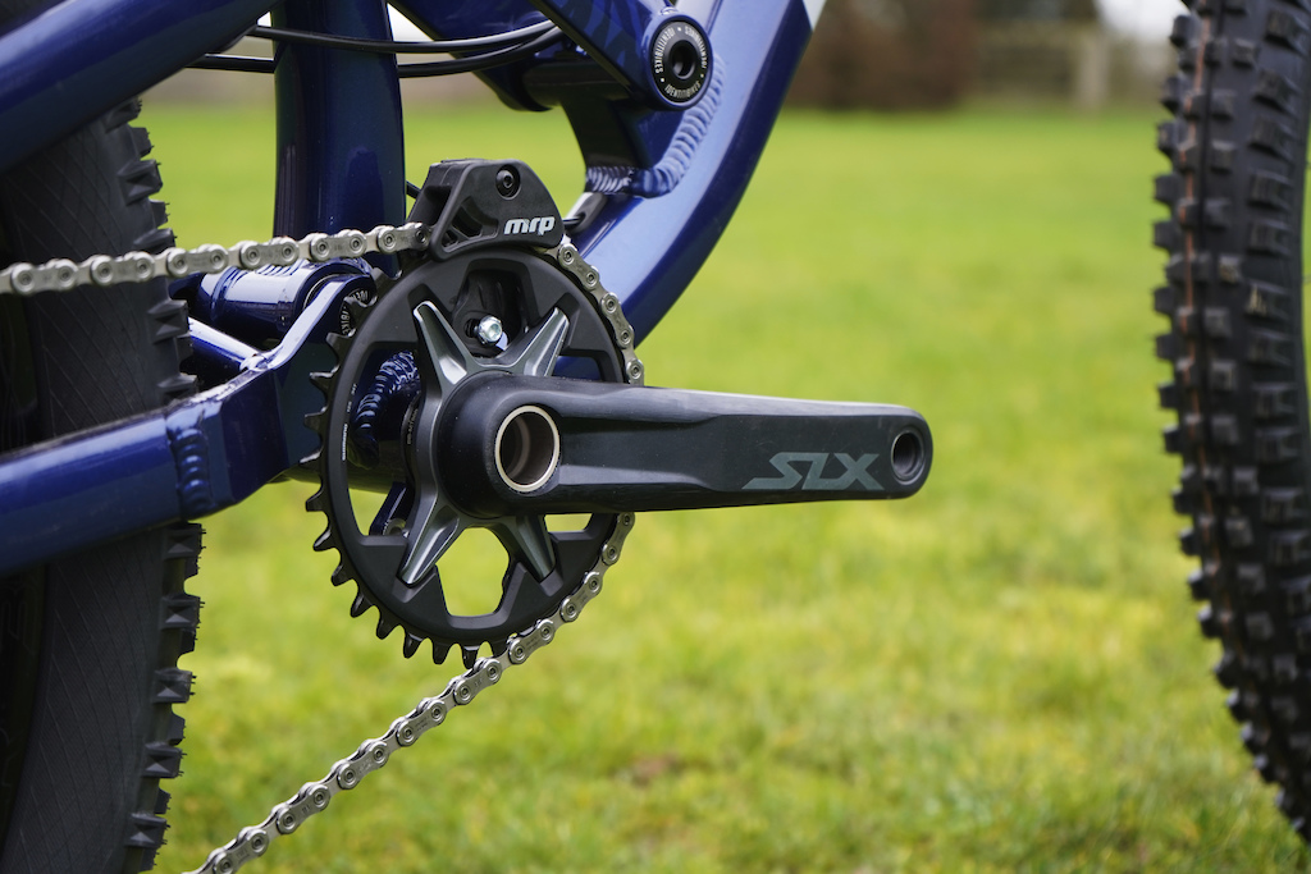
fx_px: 2549
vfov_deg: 19.5
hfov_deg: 28.8
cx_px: 656
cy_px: 437
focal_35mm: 70
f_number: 5.6
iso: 500
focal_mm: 70
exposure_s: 1/100
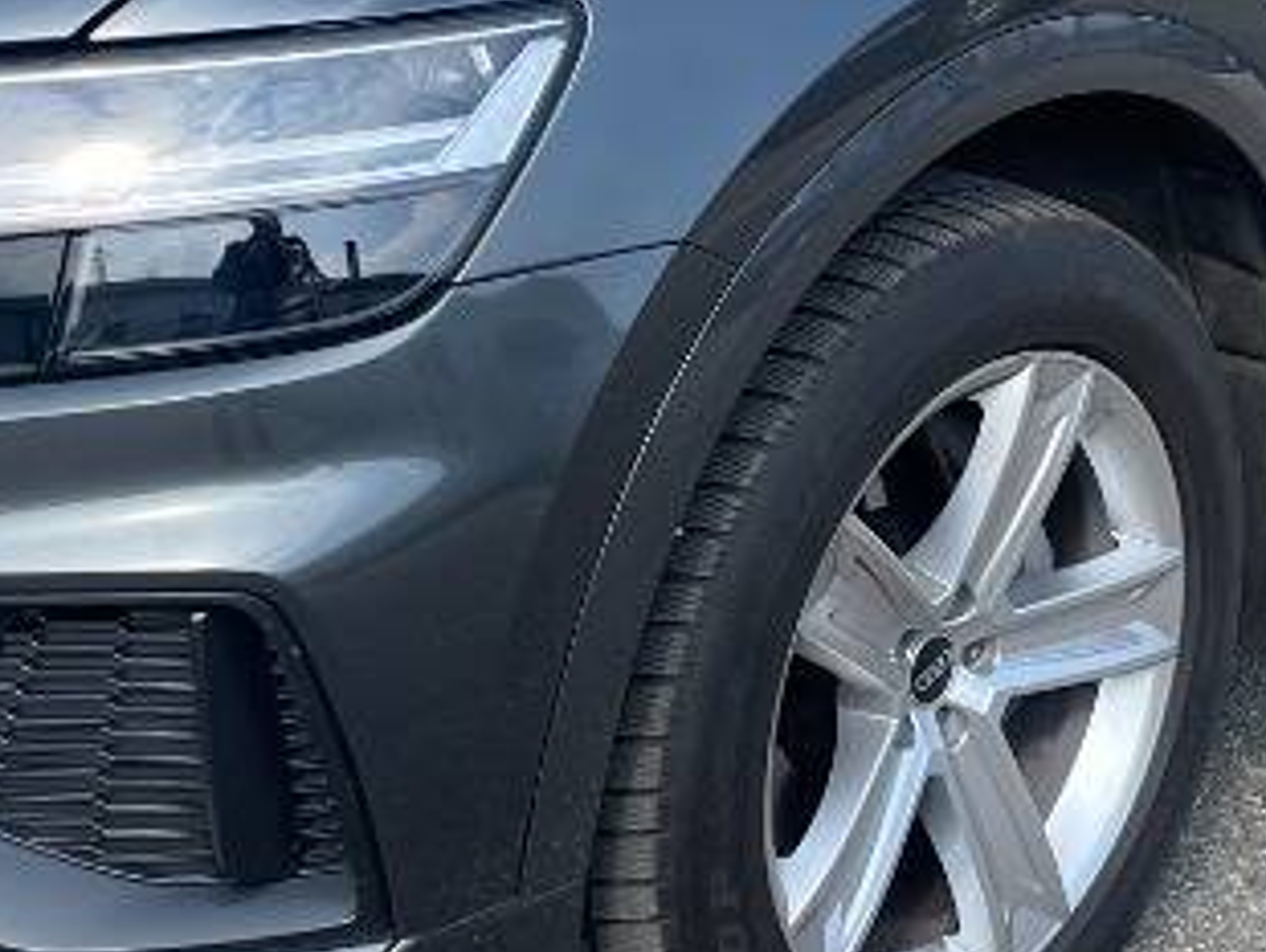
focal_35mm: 86
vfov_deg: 17.1
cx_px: 888
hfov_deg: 22.6
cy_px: 188
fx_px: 3148
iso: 32
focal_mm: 5.1
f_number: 1.6
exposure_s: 1/1420
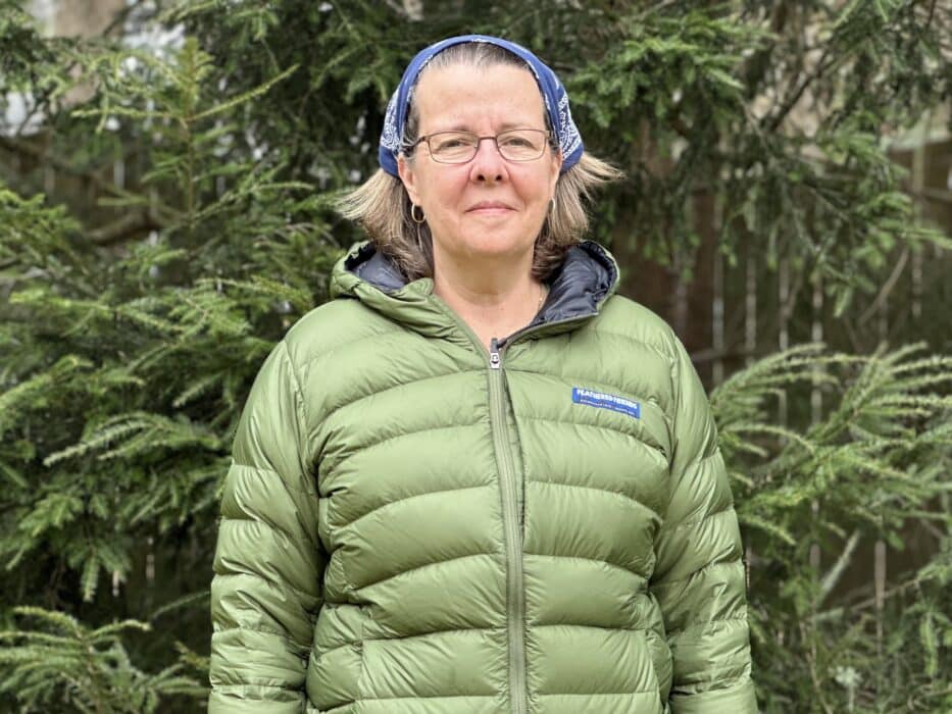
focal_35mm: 77
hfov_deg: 25.3
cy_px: 357
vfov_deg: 19.1
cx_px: 476
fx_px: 2118
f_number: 2.8
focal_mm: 9
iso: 50
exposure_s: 1/121
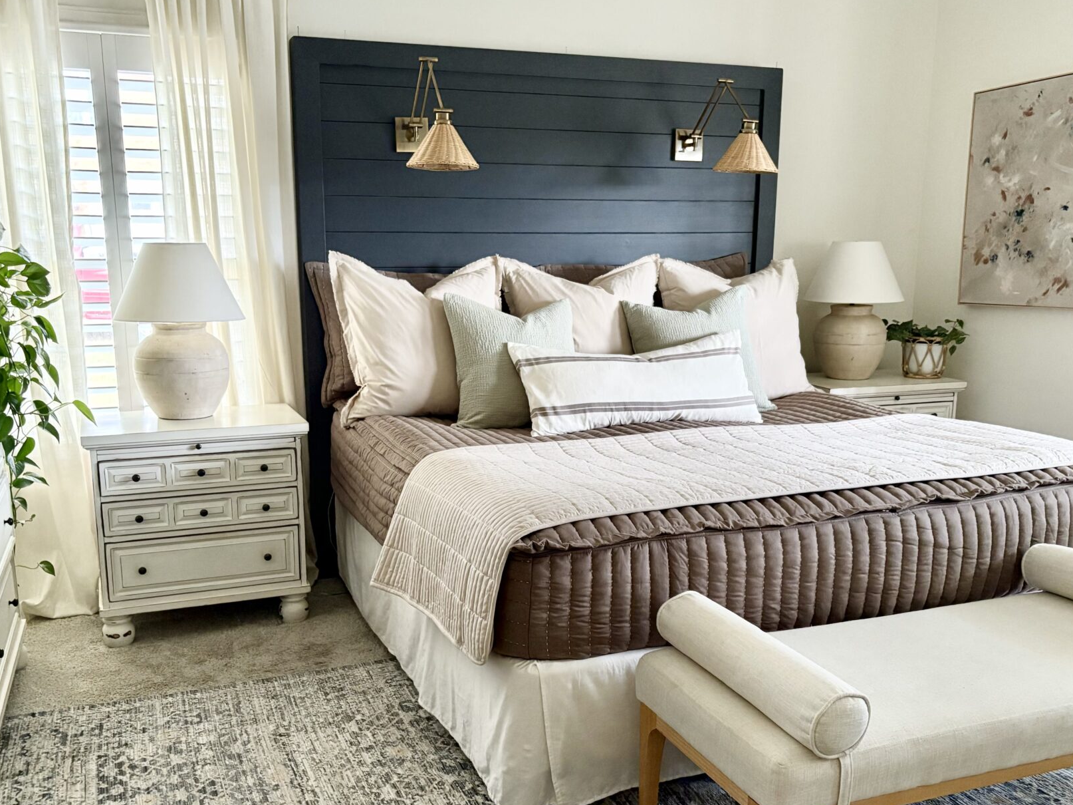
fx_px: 1023
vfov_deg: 42.8
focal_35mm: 33
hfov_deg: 55.4
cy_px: 460
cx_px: 539
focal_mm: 5.96
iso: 400
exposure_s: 1/60
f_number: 1.6
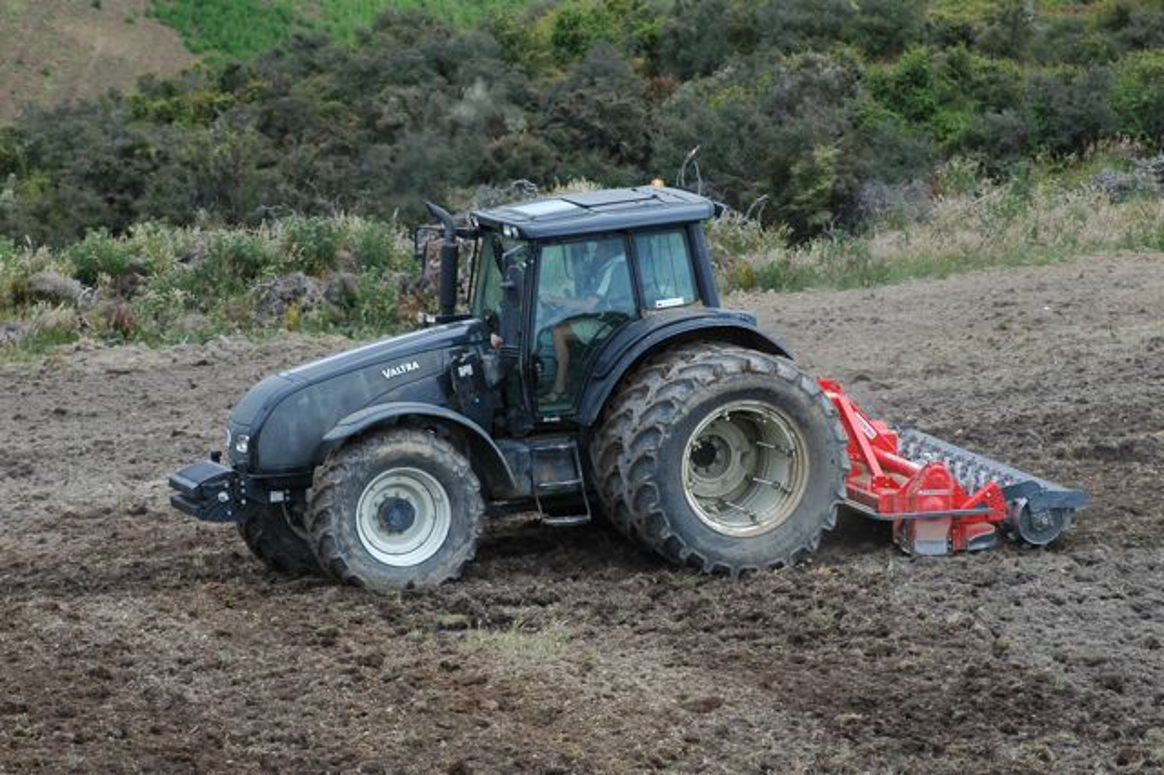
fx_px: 8240
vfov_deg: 5.4
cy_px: 388
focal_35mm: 255
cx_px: 582
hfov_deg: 8.1
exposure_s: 1/200
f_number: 9
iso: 200
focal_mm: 170
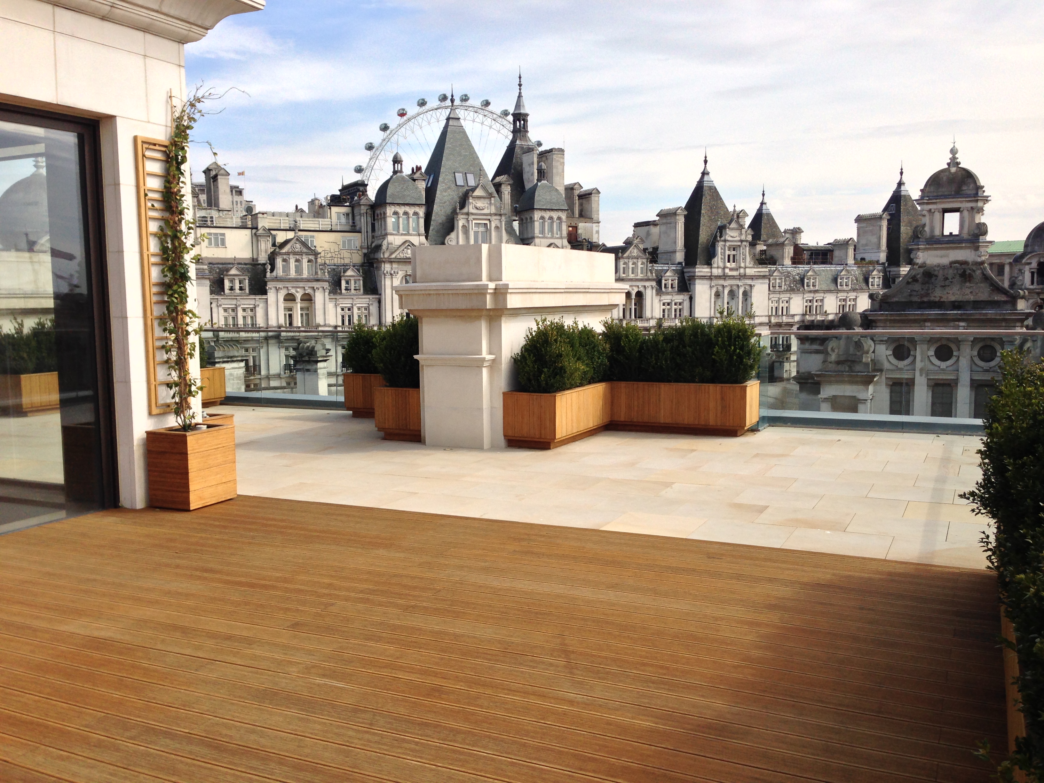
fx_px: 995
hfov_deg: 55.4
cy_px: 392
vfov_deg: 42.9
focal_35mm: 33
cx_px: 522
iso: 50
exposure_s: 1/1355
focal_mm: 4.13
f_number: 2.4
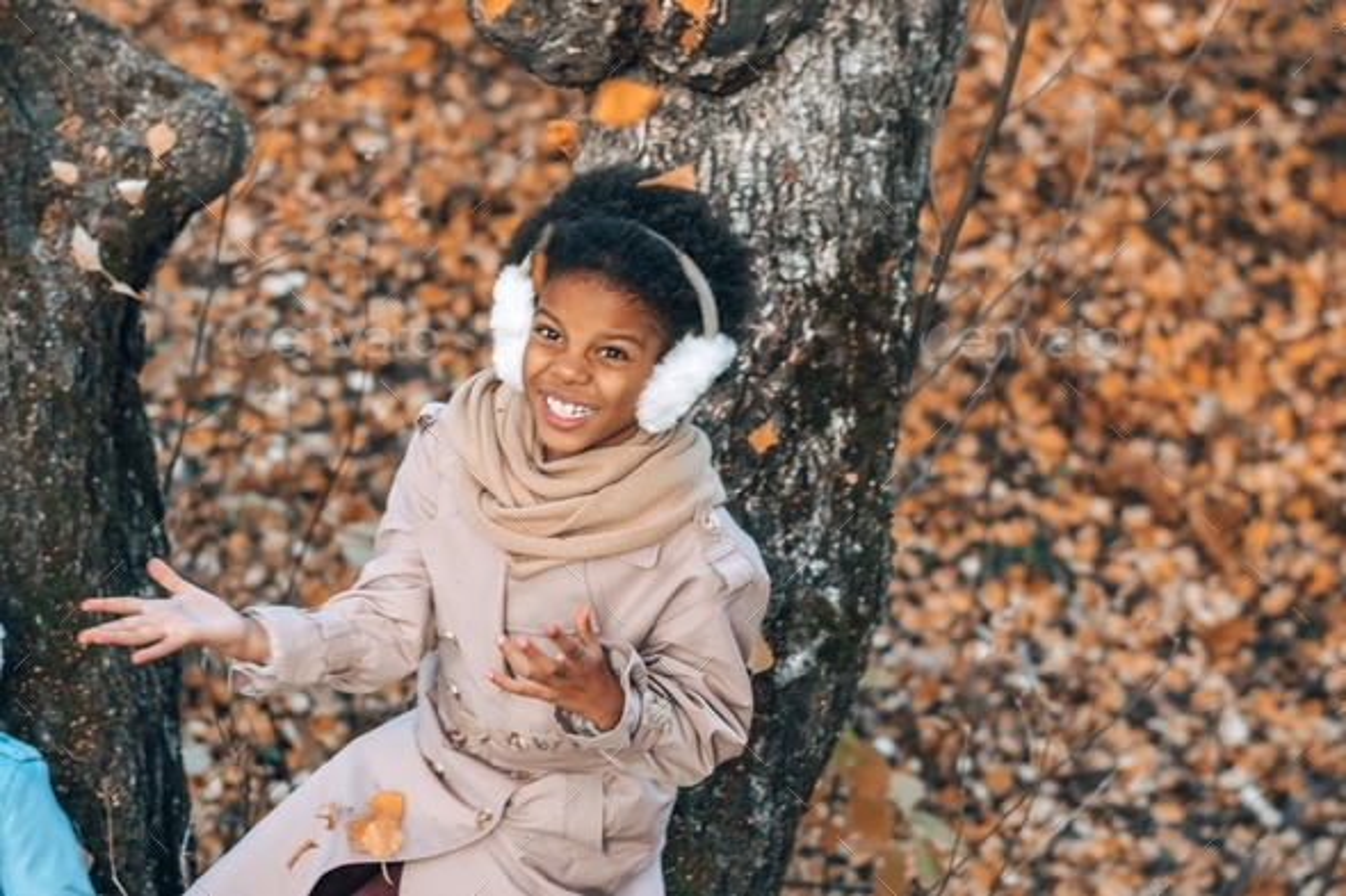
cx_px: 673
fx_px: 2803
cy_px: 448
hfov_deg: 27.0
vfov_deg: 18.2
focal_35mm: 75
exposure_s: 1/125
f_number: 2.5
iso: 125
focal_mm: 50
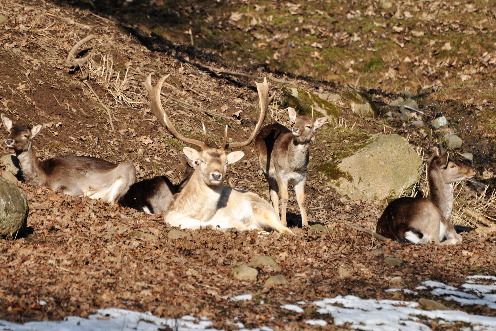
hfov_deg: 4.6
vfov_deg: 3.1
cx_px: 248
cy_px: 166
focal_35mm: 450
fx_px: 6198
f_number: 6.3
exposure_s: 1/640
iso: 200
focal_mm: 300
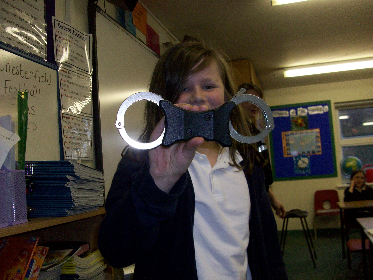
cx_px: 186
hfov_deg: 54.0
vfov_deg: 41.8
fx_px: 366
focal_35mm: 34
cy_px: 140
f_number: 2.8
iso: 160
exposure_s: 1/60
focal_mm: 5.7
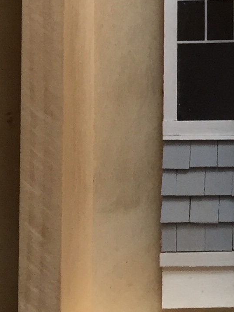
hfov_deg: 9.7
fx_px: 1199
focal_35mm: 133
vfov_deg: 14.4
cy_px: -64
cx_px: 581
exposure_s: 1/30
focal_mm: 4.15
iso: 80
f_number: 2.2
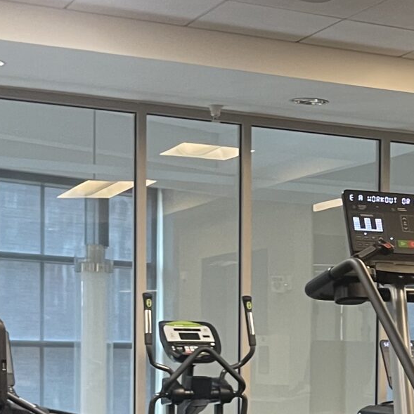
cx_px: 458
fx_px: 1299
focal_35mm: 96
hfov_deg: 17.5
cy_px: 425
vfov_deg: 17.6
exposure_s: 1/60
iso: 200
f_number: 1.6
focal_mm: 5.1
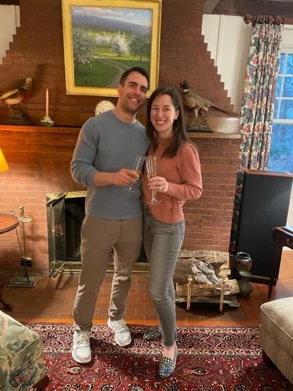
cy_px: 196
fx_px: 293
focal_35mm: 26
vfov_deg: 67.3
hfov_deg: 53.1
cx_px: 146
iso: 800
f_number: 1.6
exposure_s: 1/30
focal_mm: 4.2
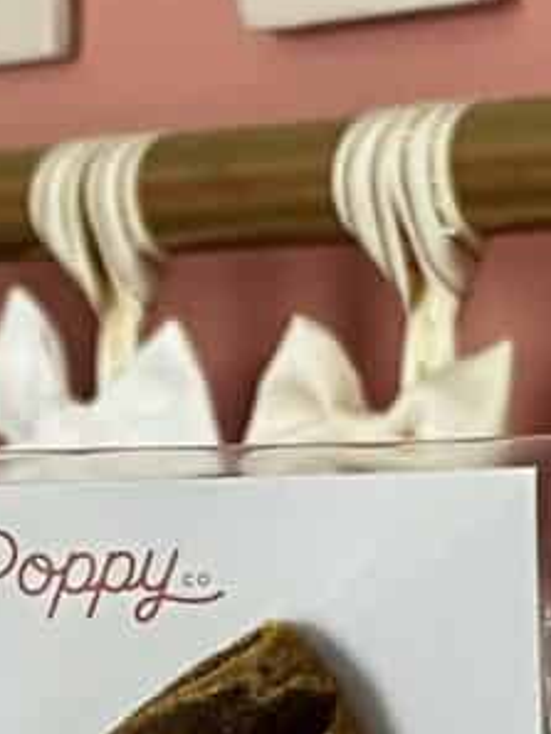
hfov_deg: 8.3
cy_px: 816
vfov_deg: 10.9
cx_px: 178
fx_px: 3796
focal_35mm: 179
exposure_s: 1/60
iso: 160
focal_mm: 5.7
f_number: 1.5
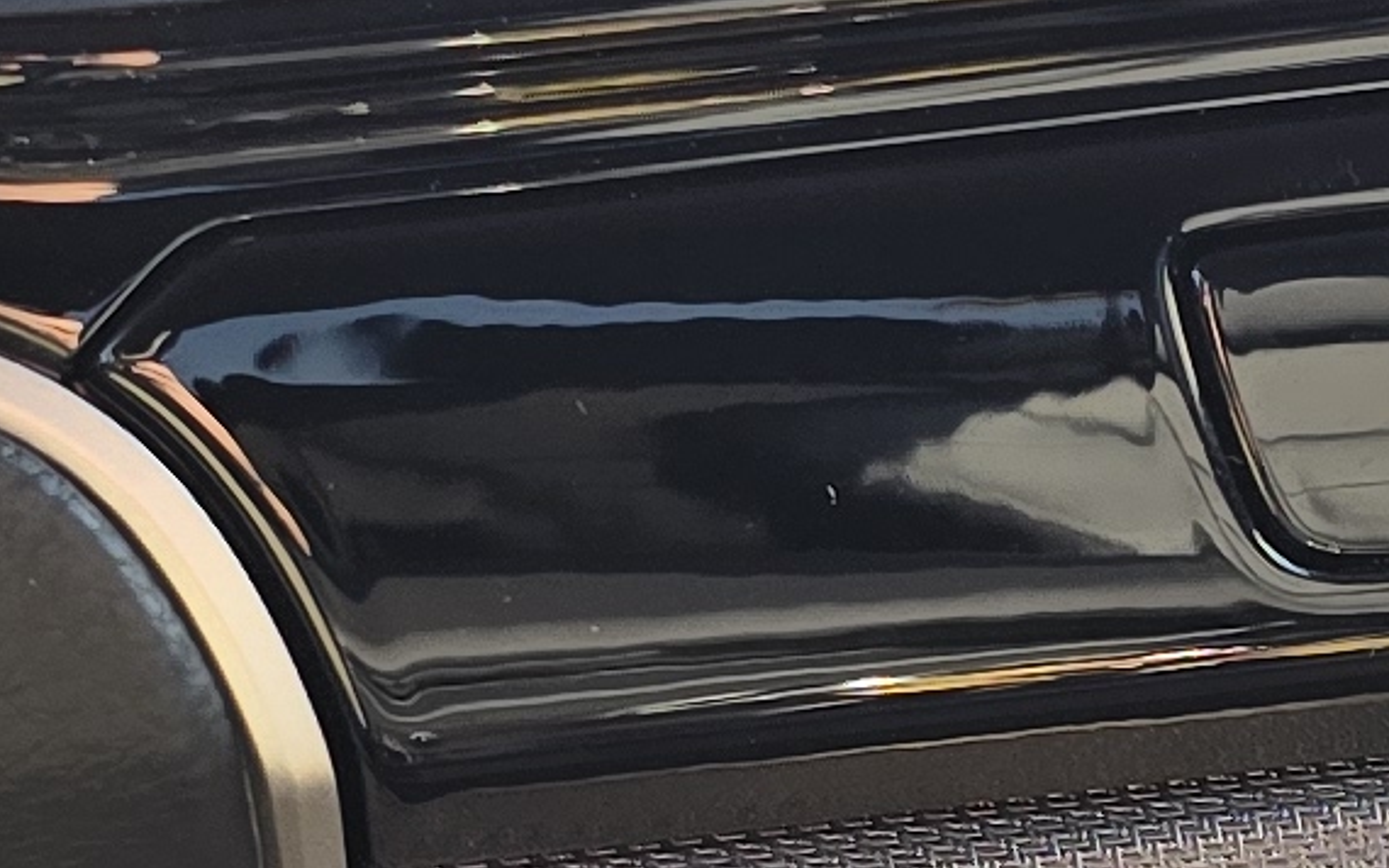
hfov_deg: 12.2
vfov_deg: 7.7
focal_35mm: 171
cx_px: 1184
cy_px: 510
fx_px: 6472
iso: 50
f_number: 1.7
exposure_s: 1/180
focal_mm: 6.3
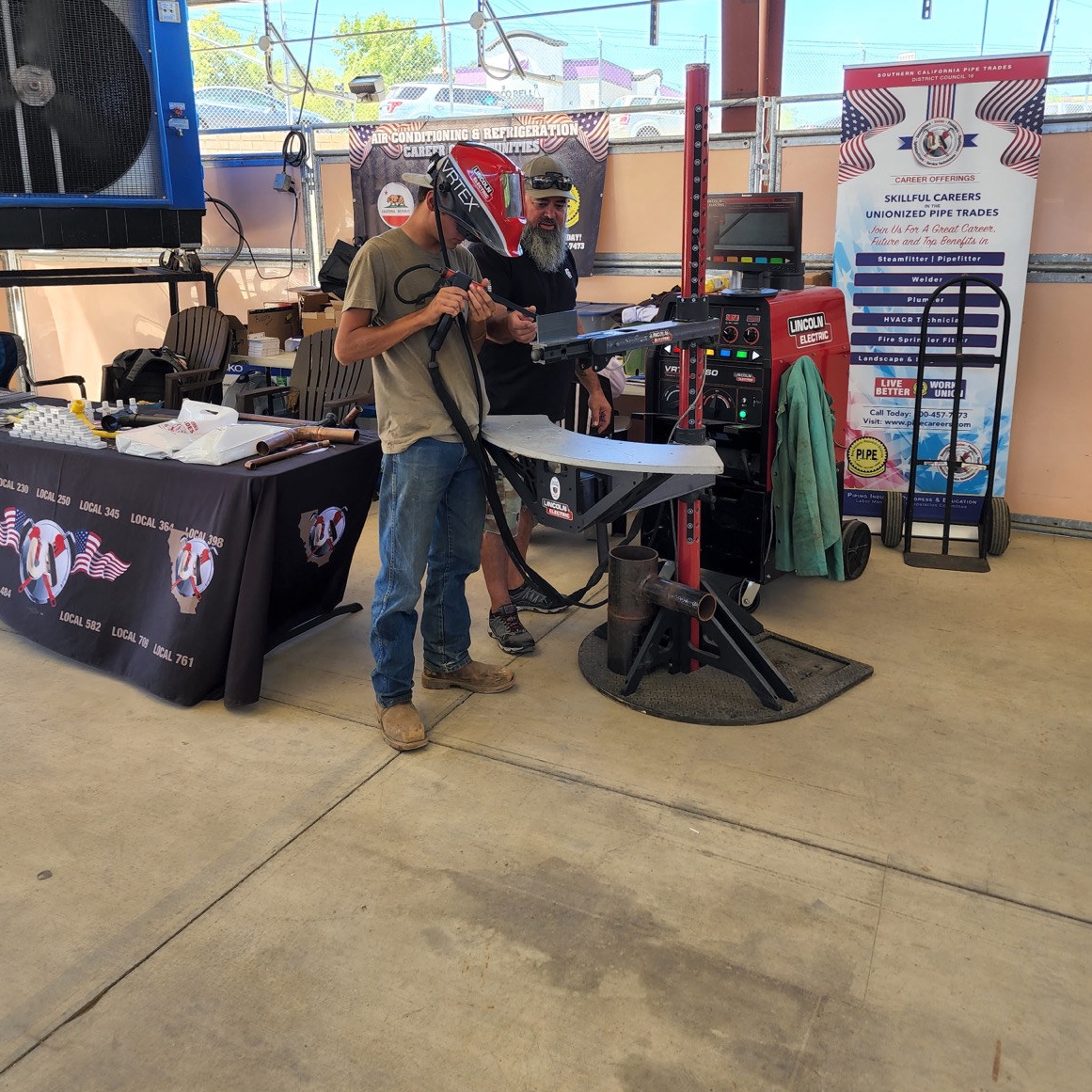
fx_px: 999
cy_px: 438
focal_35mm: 28
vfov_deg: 56.9
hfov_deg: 57.3
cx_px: 544
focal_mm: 6.4
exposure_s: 1/180
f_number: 1.8
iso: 64
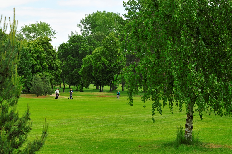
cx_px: 116
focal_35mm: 128
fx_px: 821
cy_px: 77
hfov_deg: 16.1
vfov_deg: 10.7
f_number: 9
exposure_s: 1/160
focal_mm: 85
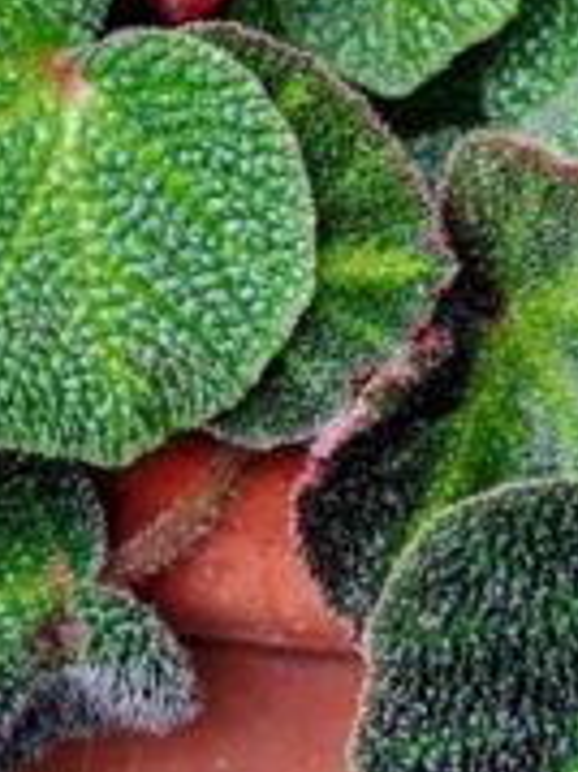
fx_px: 9964
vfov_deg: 4.4
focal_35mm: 447
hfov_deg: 3.3
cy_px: -56
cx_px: 207
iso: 360
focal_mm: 30
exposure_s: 1/60
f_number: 3.8
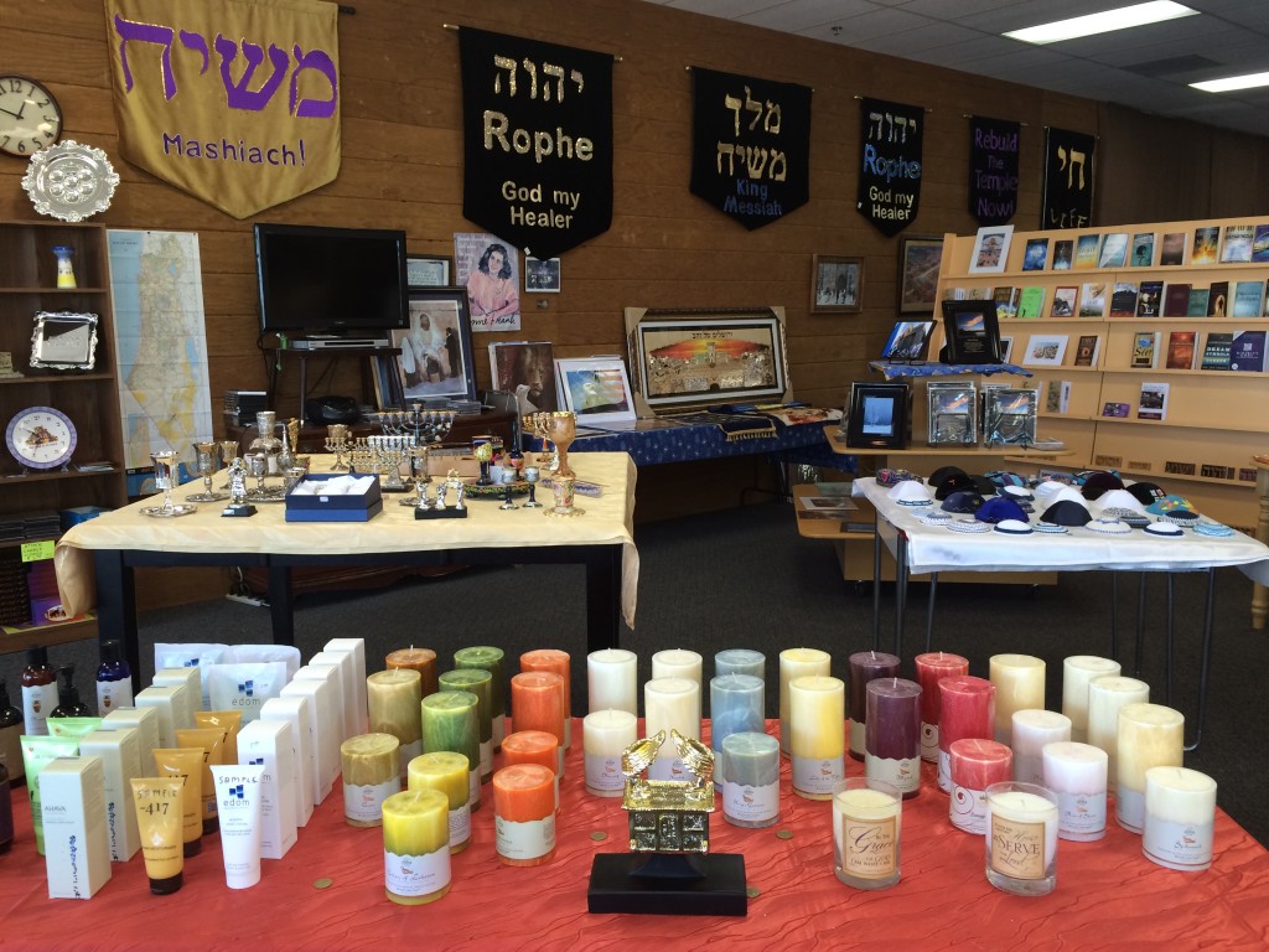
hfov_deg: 61.7
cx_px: 634
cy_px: 476
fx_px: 1063
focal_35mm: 29
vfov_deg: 48.2
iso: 32
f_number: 2.2
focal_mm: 4.15
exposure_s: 1/40
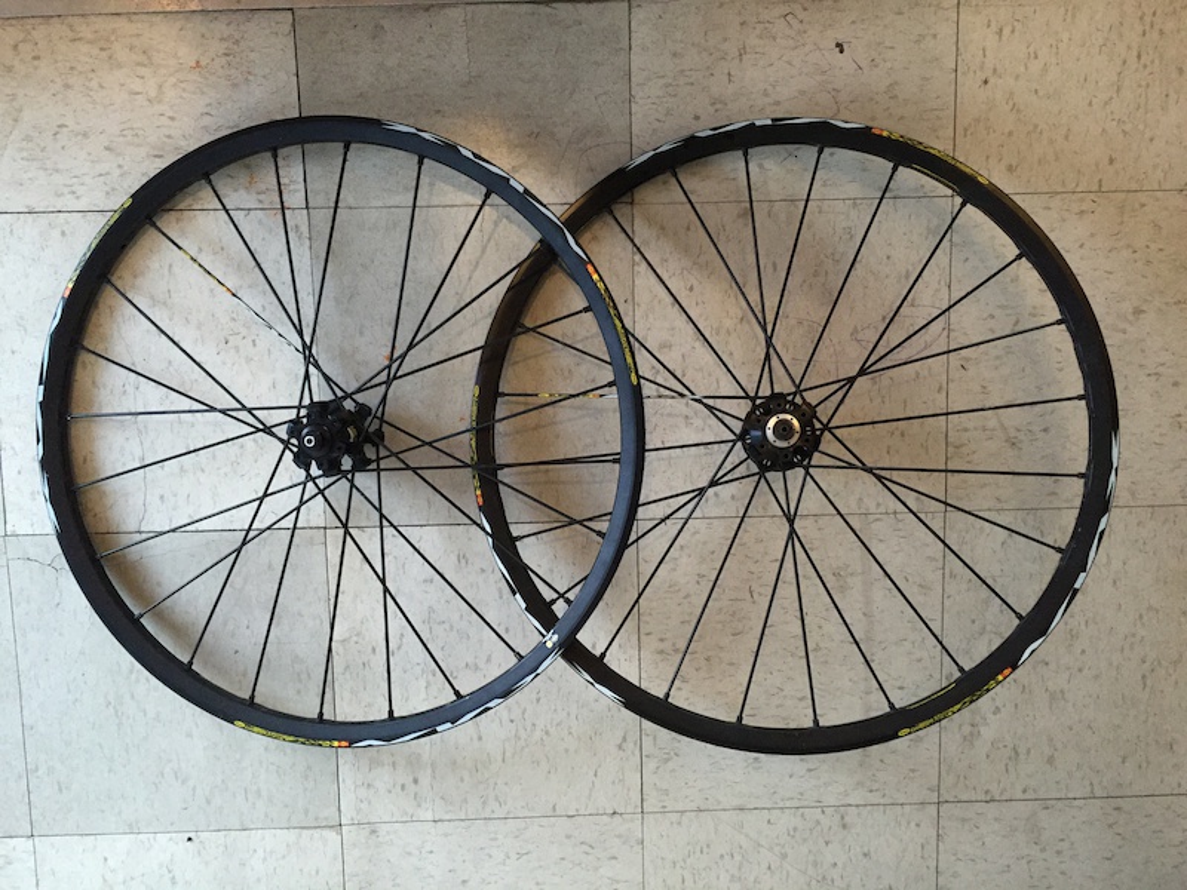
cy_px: 445
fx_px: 994
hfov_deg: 61.7
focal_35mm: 29
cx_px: 594
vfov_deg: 48.2
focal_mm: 4.15
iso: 250
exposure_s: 1/20
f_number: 2.2
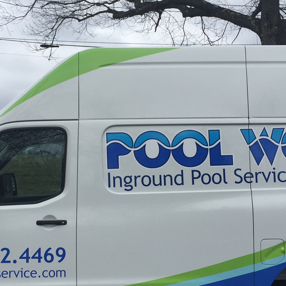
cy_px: 183
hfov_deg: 28.5
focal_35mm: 60
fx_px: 561
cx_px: 111
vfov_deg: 28.5
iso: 32
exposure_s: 1/1721
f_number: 2.2
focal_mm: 4.15
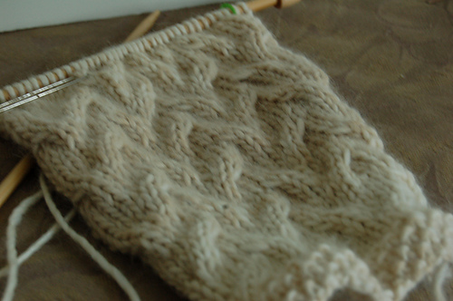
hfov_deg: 24.6
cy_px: 150
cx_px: 226
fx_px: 1037
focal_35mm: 82
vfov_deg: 16.5
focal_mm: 55
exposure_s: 1/8
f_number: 5.6
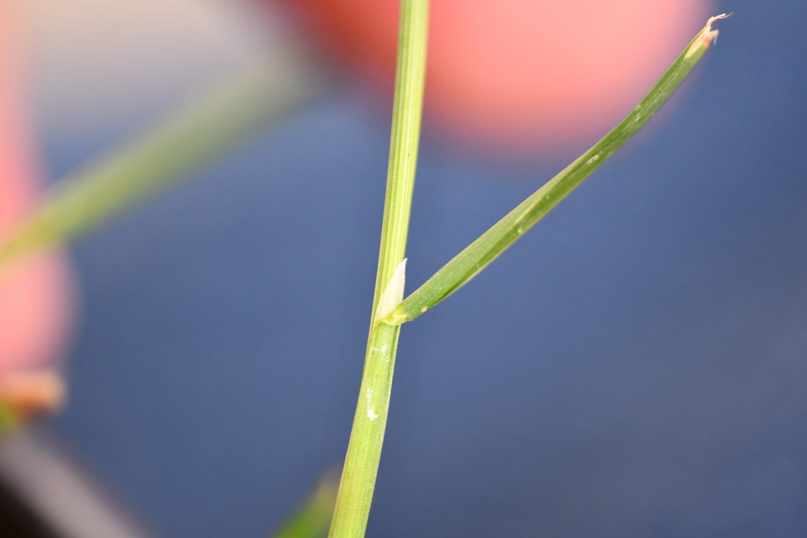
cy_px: 268
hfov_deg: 16.0
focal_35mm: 128
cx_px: 406
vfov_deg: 10.7
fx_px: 2869
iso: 800
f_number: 4.5
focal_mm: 85
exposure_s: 1/320
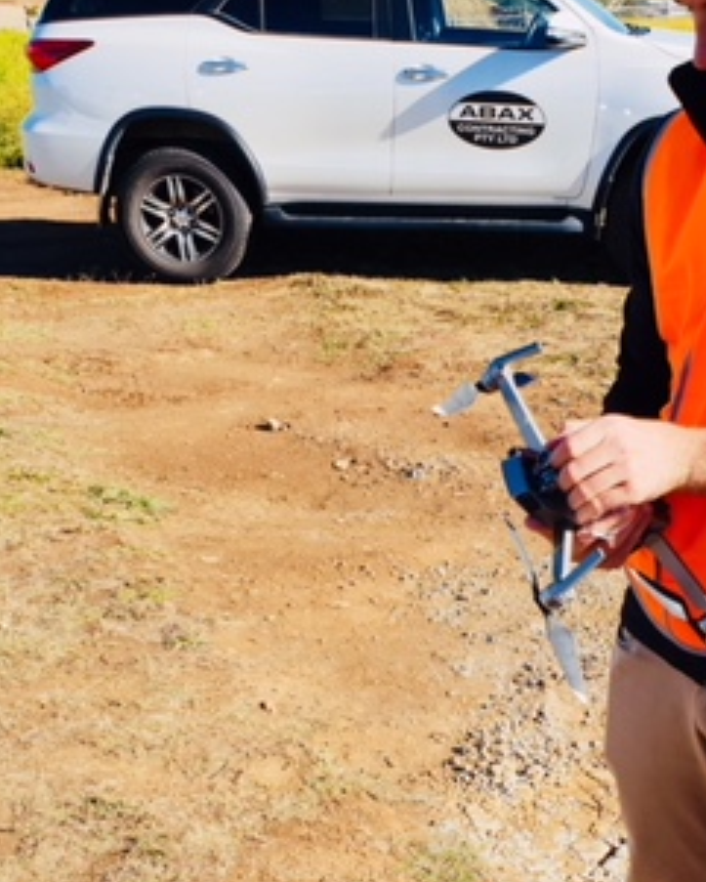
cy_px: 645
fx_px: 1410
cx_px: 439
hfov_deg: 28.0
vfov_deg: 34.1
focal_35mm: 54
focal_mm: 4.3
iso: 50
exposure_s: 1/1005
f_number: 2.4
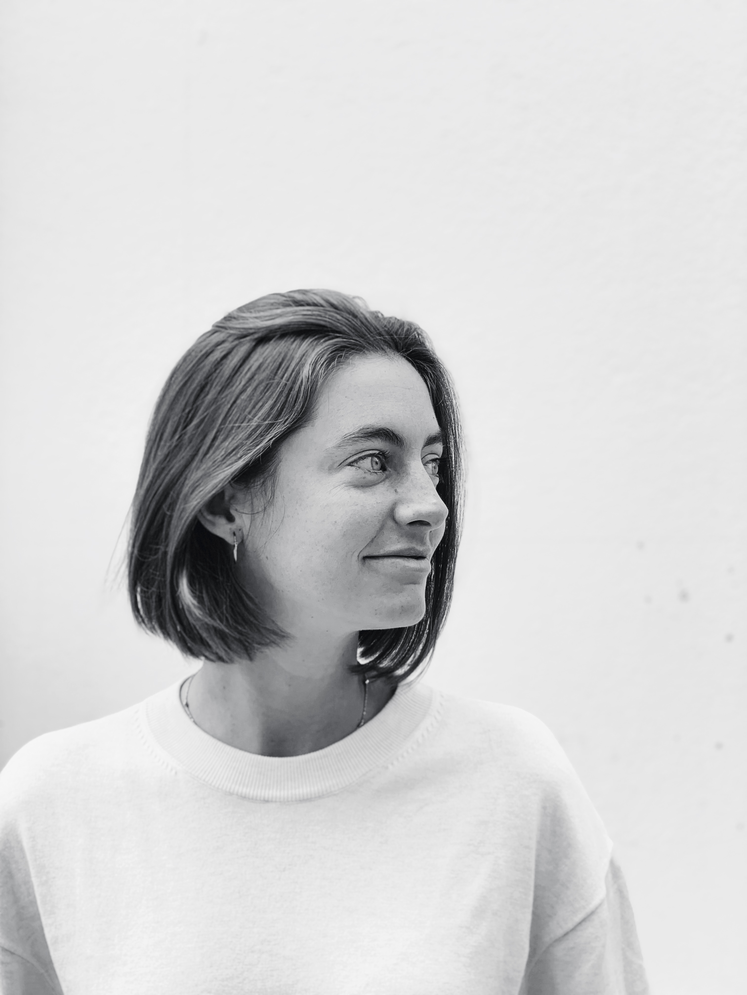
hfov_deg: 28.0
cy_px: 498
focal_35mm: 52
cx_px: 374
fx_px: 1496
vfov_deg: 36.8
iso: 16
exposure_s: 1/226
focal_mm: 6
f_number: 2.4
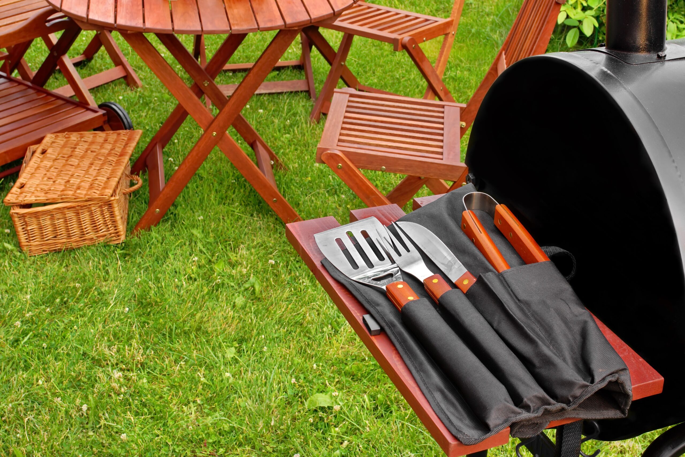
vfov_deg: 25.8
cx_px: 342
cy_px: 228
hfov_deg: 37.8
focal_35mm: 52
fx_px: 999
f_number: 11
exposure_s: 1/15
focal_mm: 35
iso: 50
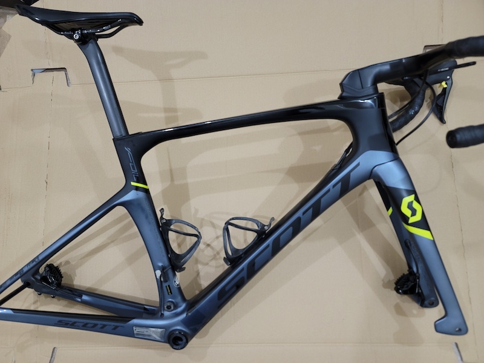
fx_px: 350
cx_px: 242
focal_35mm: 25
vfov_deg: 54.9
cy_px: 182
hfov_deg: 69.4
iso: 500
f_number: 1.8
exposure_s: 1/40
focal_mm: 7
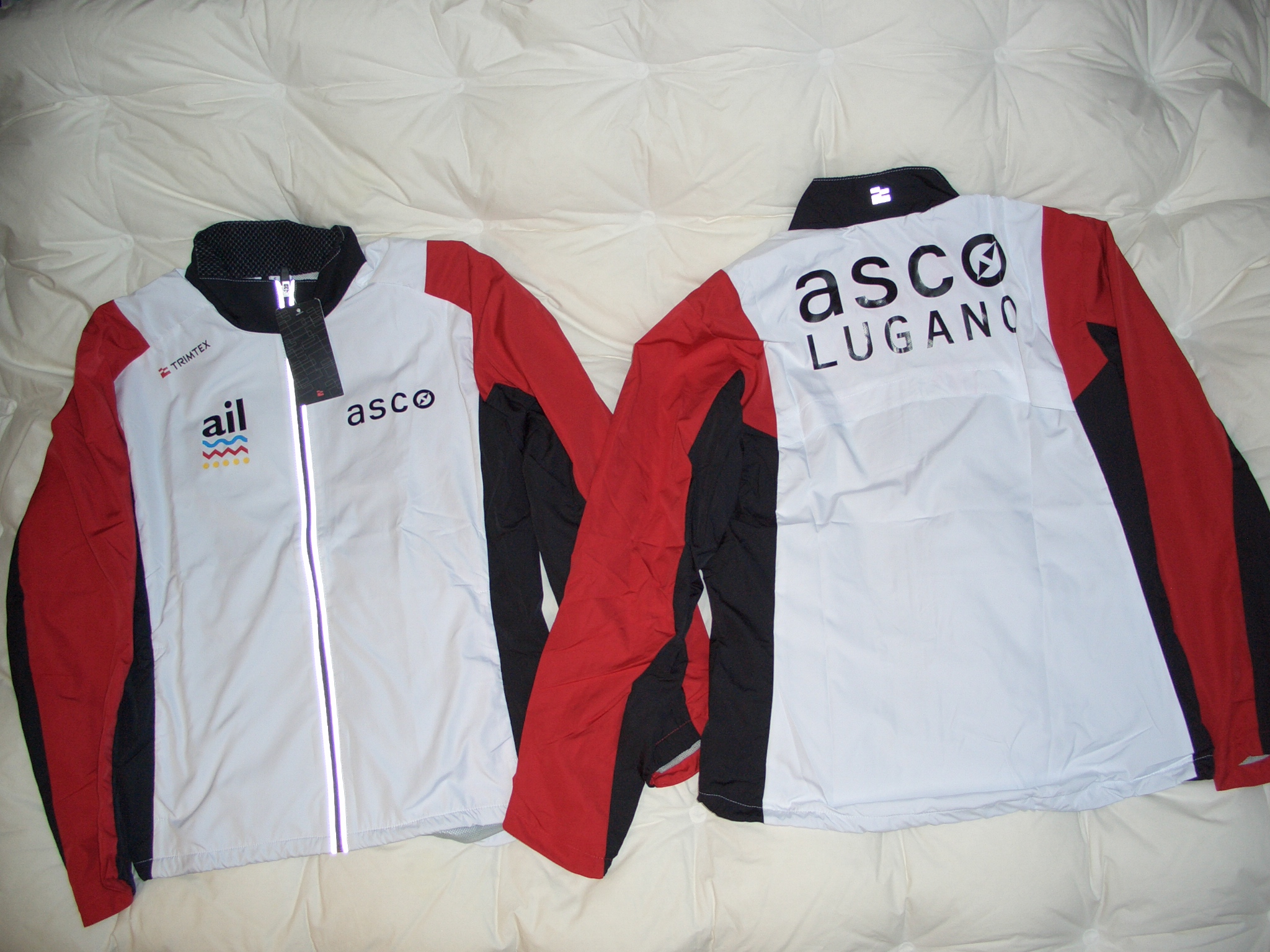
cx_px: 635
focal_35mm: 33
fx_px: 1211
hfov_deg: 55.4
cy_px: 476
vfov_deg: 42.9
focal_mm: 7.1
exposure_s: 1/60
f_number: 2.8
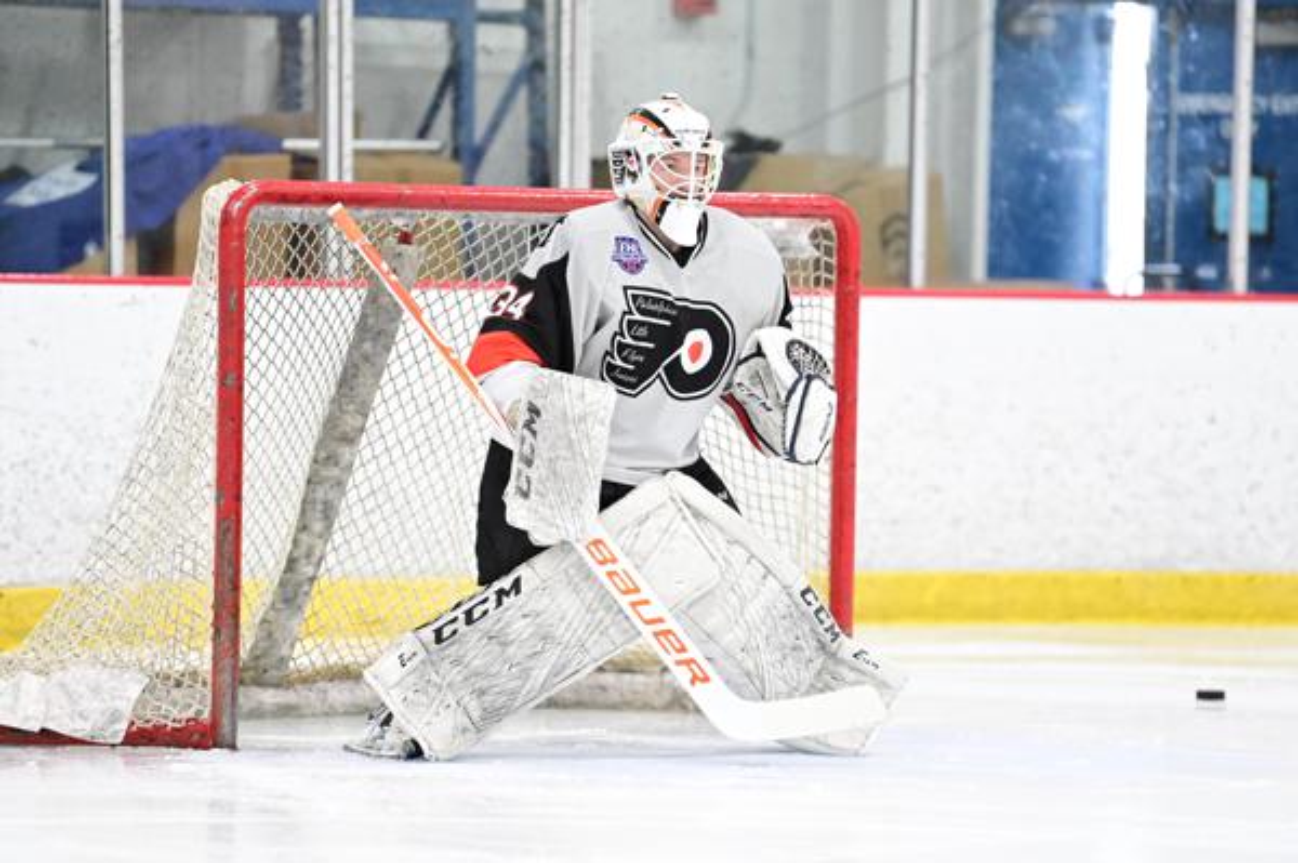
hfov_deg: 9.0
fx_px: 8214
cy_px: 432
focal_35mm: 228
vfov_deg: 6.0
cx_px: 649
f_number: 2.8
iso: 16000
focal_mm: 190
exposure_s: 1/2000
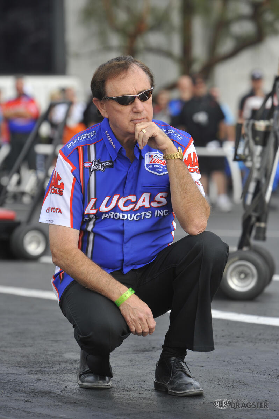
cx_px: 140
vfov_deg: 9.8
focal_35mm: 210
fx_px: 2445
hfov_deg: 6.5
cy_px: 210
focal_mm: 210
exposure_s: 1/500
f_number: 6.3
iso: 360
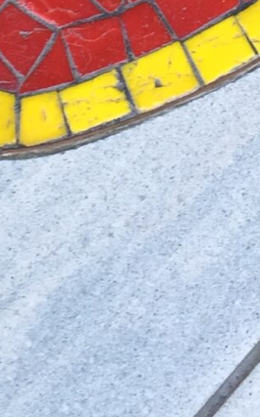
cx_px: 20
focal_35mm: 155
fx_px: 1759
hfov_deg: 8.4
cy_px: -386
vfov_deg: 12.2
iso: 32
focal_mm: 4.15
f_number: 2.2
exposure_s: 1/50
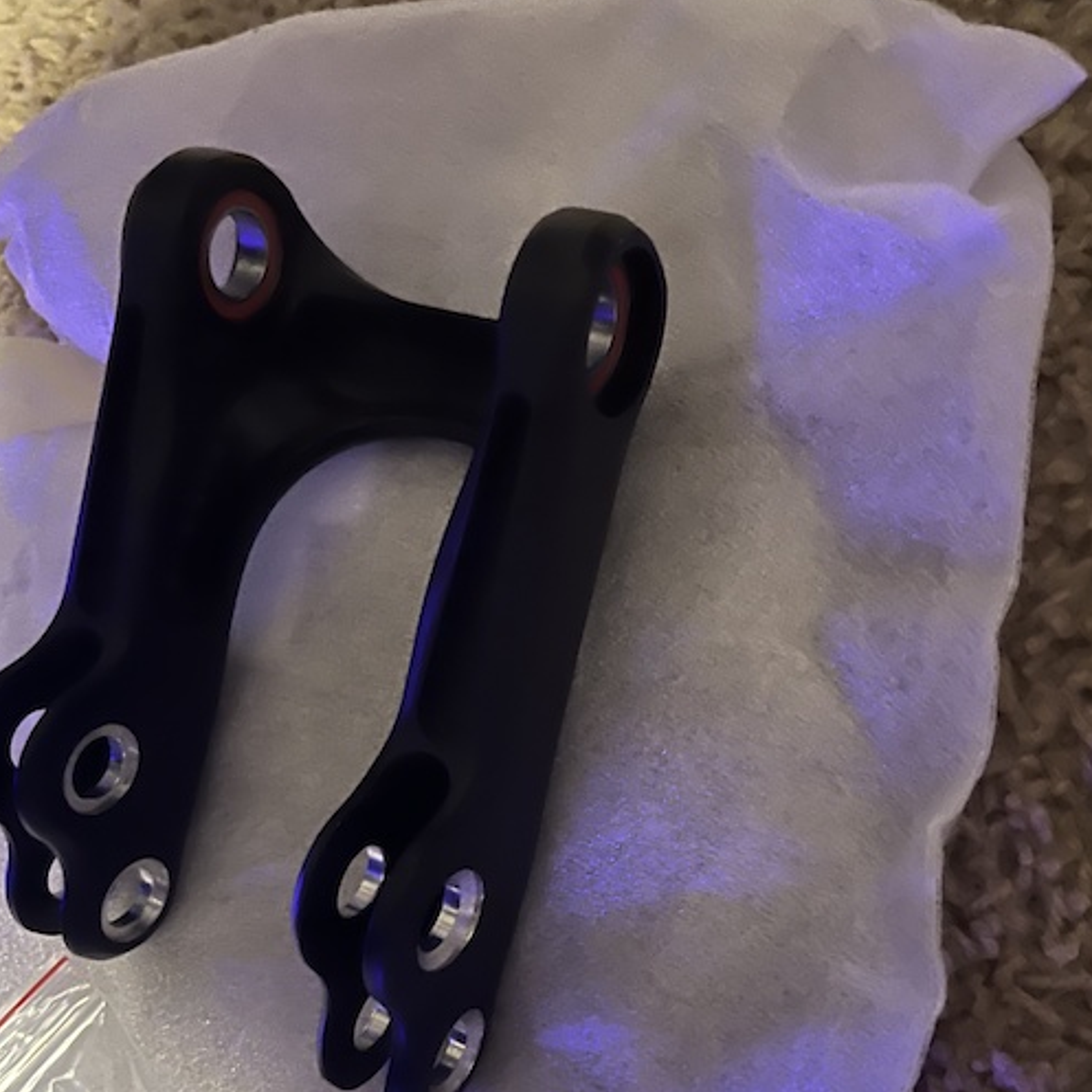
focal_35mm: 37
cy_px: 672
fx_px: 1321
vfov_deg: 44.6
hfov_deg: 44.9
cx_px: 541
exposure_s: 1/20
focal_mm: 5.1
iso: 1000
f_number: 1.6
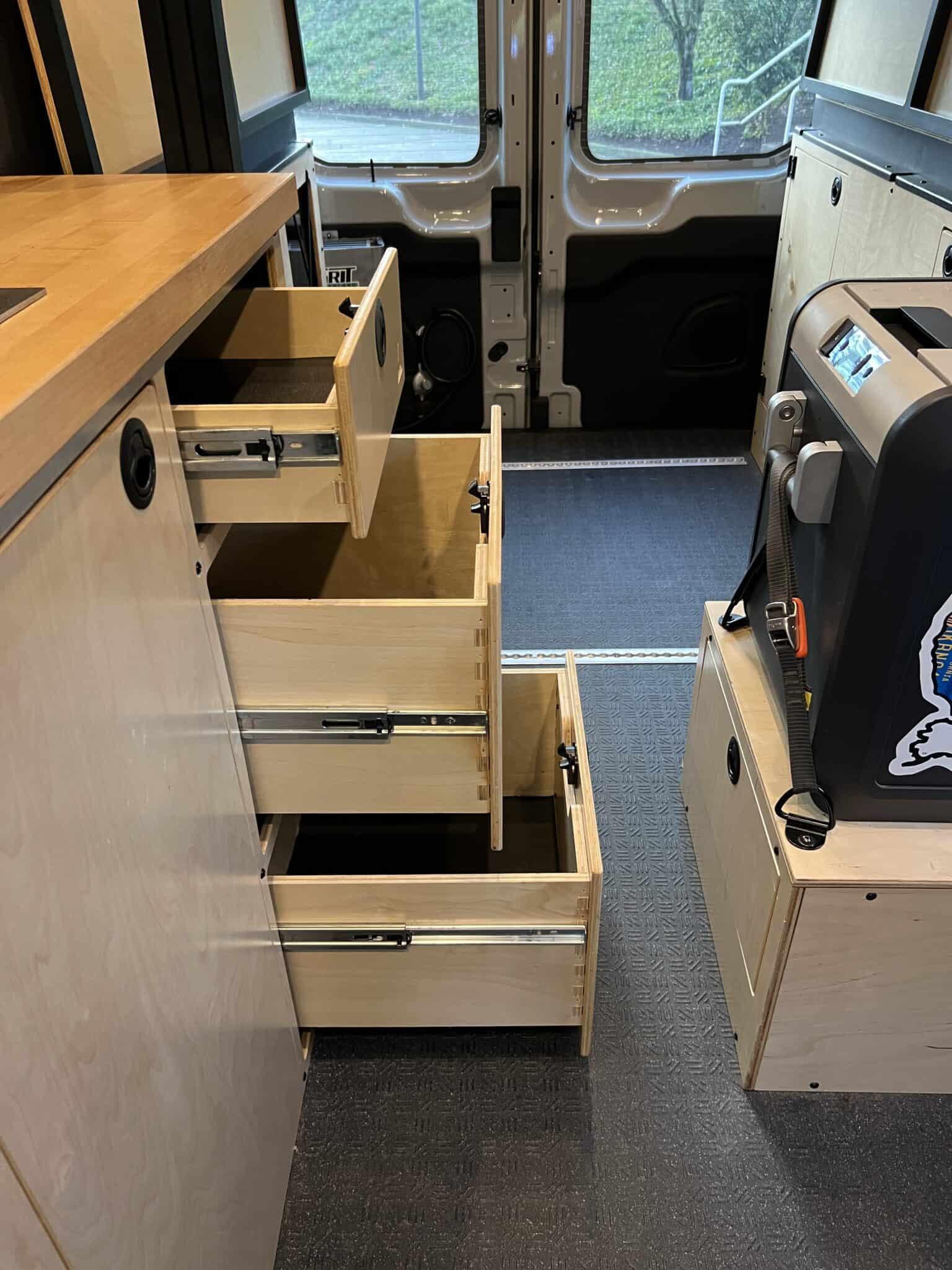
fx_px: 953
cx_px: 476
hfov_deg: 53.1
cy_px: 635
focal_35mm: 26
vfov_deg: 67.3
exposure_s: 1/60
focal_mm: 5.7
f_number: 1.5
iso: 500
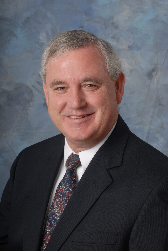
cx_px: 84
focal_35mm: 105
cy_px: 126
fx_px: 733
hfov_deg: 13.1
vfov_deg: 19.4
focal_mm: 70
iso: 100
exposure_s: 1/320
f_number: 13
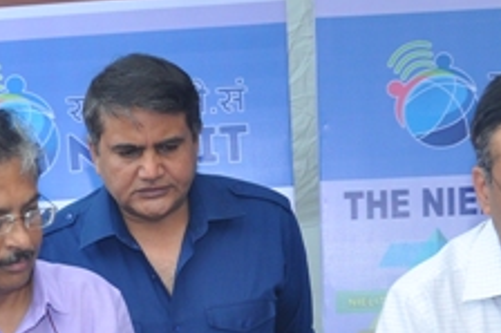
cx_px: 112
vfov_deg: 11.9
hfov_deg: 19.3
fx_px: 1460
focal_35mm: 105
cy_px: 619
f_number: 10
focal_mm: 18
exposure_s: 1/125
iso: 400
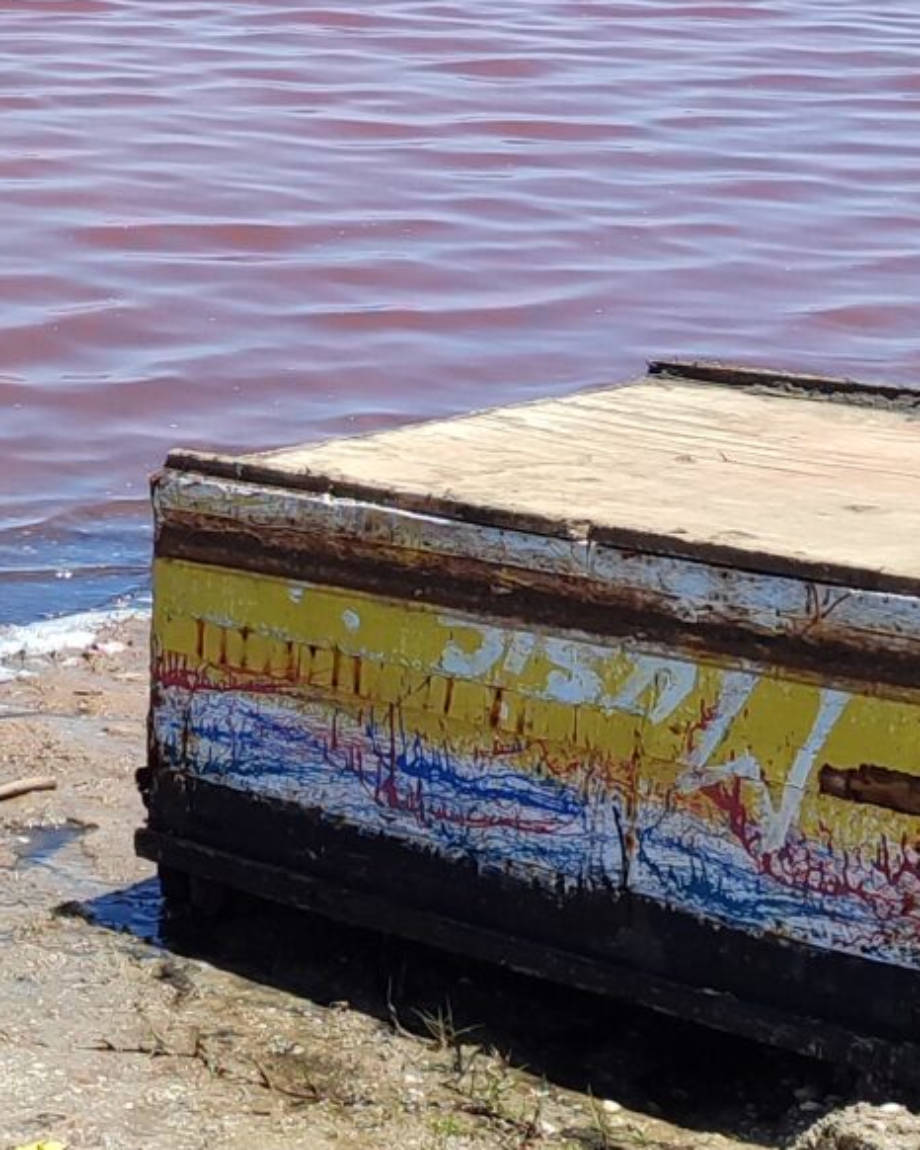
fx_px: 3504
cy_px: -360
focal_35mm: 103
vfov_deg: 17.4
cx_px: -494
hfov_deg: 14.0
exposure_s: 1/529
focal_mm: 5.89
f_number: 1.89
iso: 50
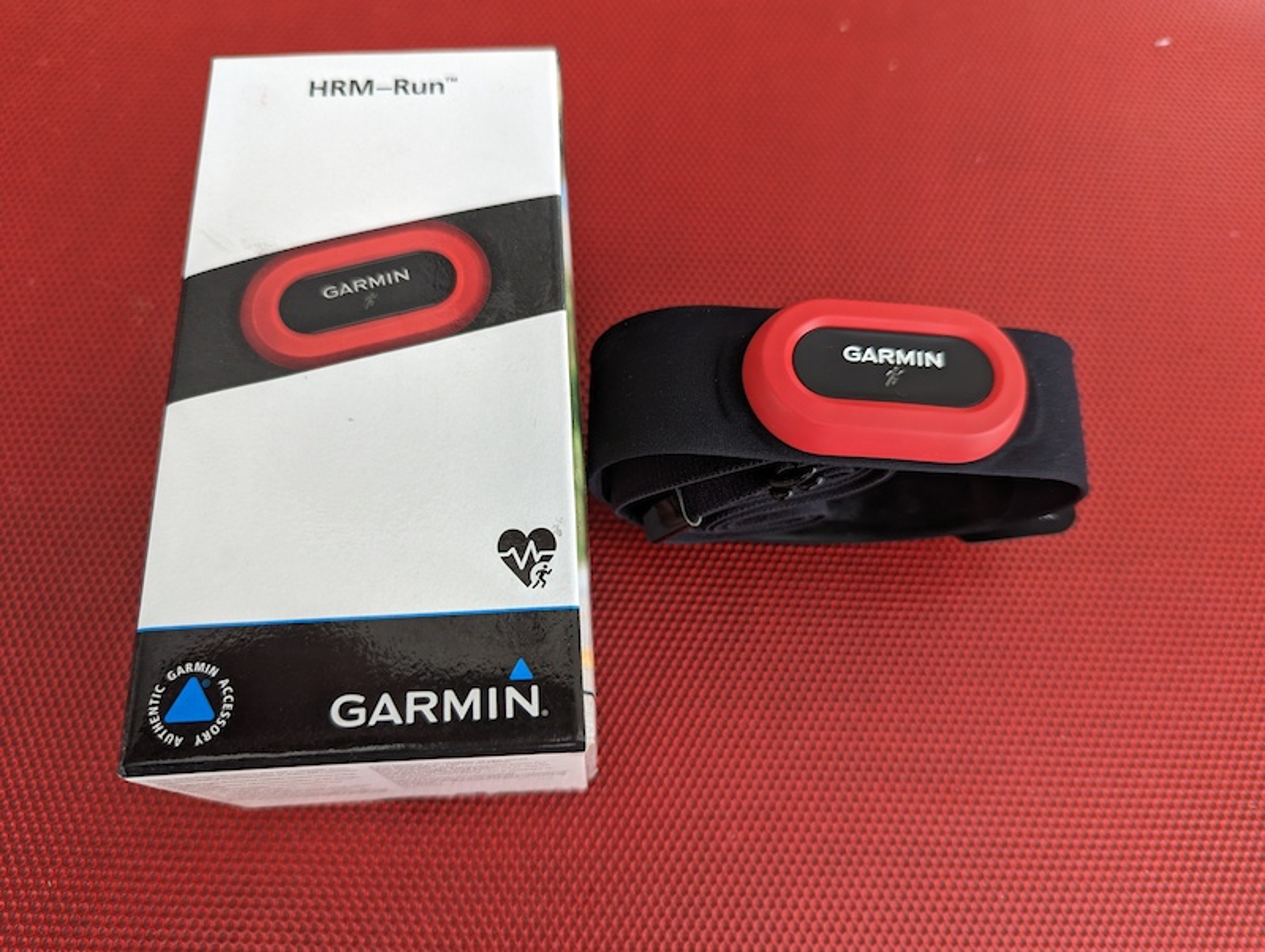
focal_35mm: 24
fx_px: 878
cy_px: 476
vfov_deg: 56.9
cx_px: 632
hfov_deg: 71.5
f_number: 1.85
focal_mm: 6.81
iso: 244
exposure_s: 1/23.8
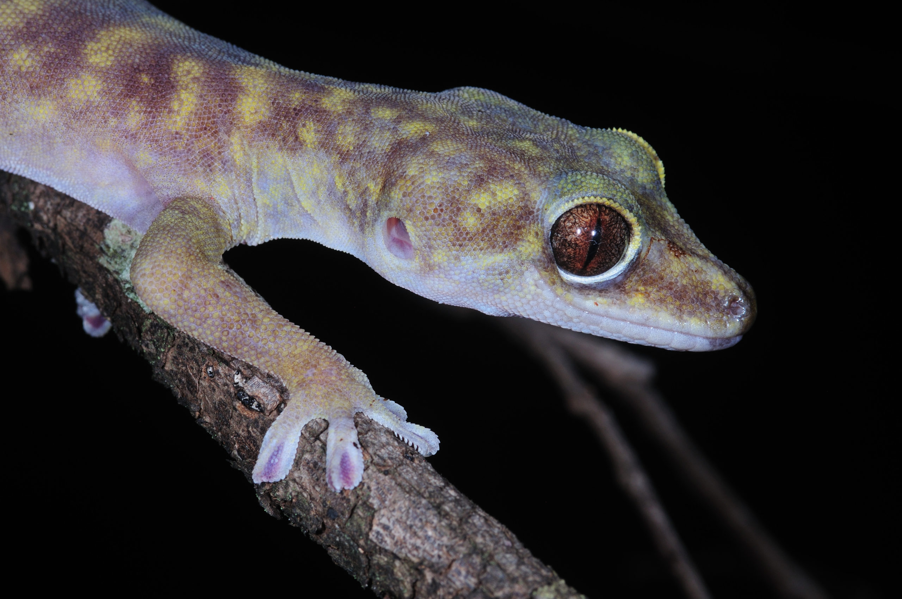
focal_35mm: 158
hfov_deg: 13.1
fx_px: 3941
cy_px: 300
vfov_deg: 8.7
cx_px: 451
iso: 200
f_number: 20
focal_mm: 105
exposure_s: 1/80
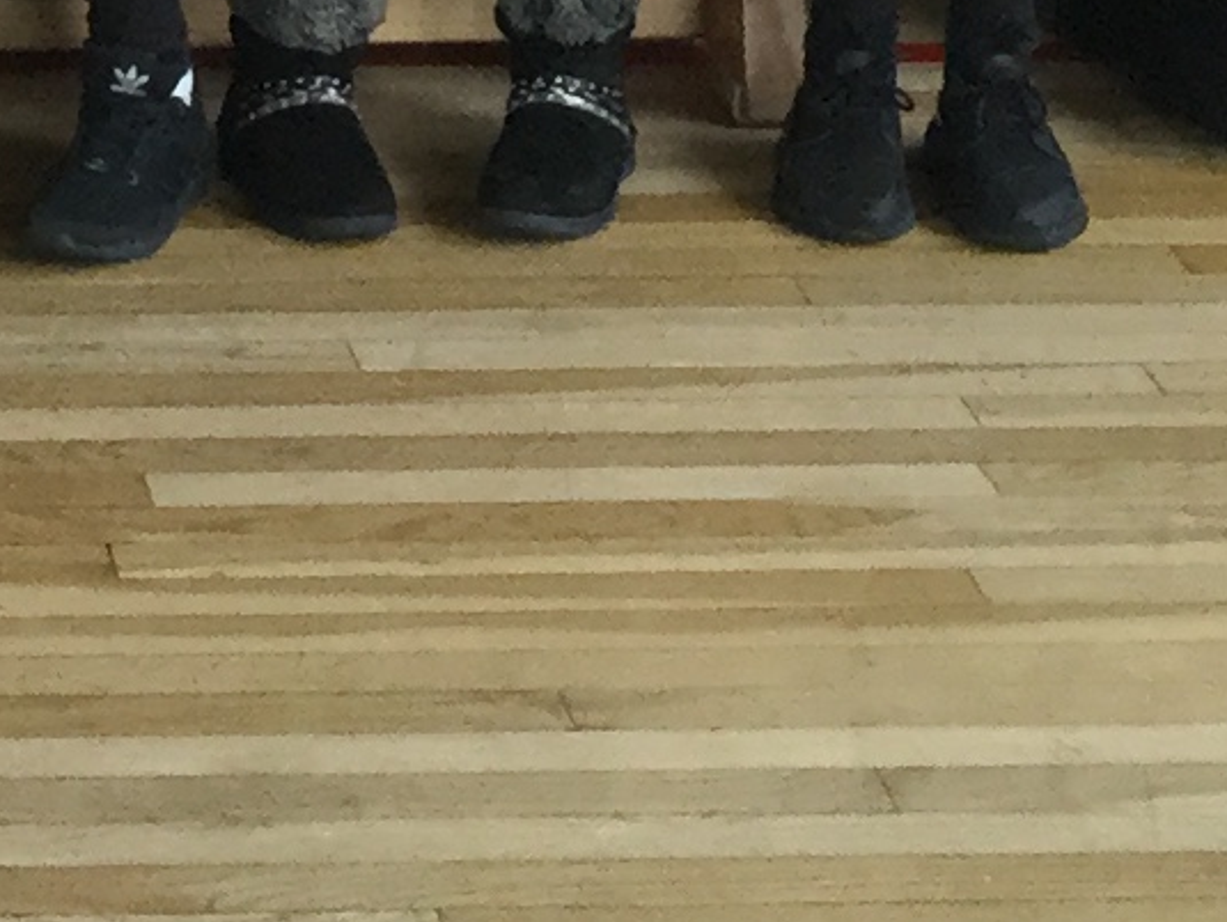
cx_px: -450
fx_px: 6704
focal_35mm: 189
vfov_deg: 7.4
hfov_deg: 10.2
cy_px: -1193
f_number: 2.4
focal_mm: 3.3
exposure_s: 1/33
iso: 32
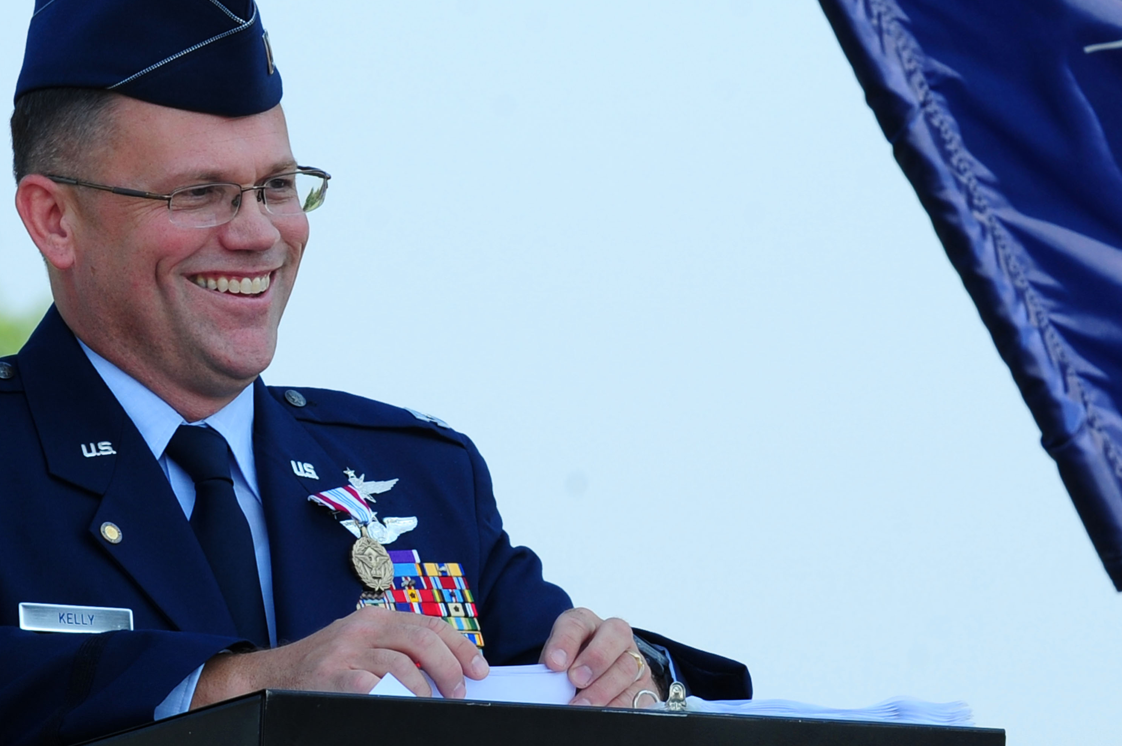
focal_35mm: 284
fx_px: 8845
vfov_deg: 4.8
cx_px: 486
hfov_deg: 7.3
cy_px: 399
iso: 200
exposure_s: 1/200
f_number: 11
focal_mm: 200
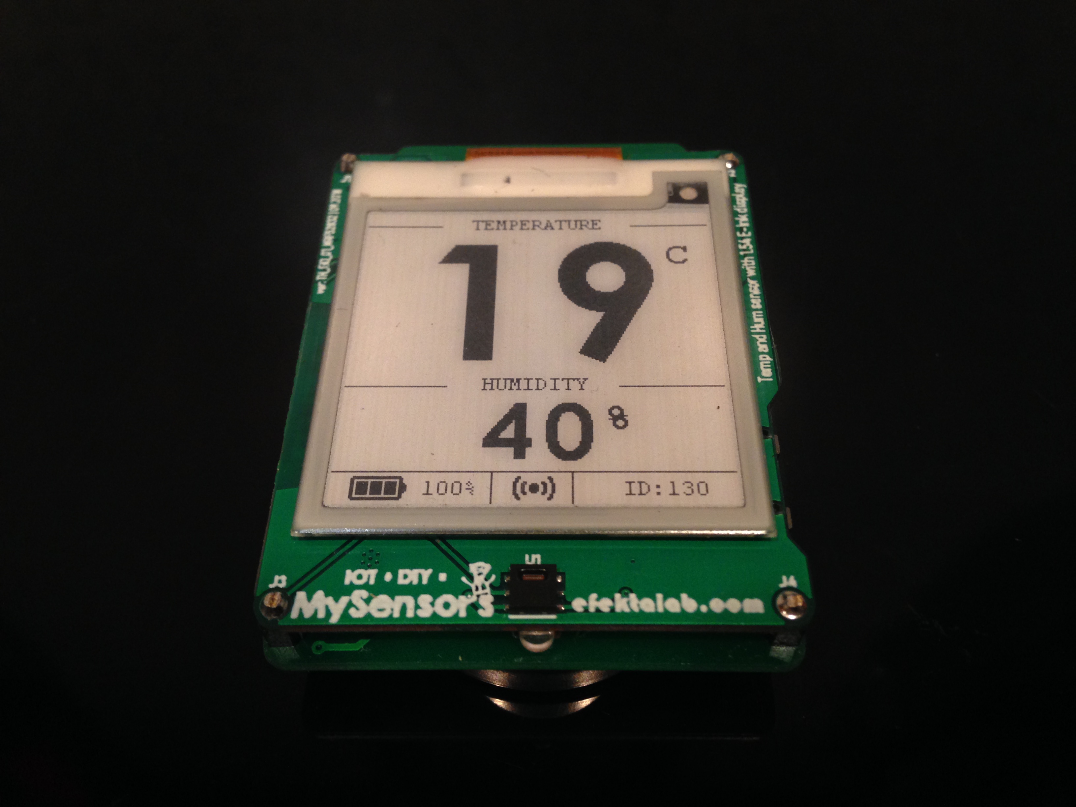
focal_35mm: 33
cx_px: 538
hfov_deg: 55.4
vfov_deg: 42.9
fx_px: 1026
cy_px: 404
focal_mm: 4.12
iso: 125
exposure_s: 1/20
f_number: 2.4
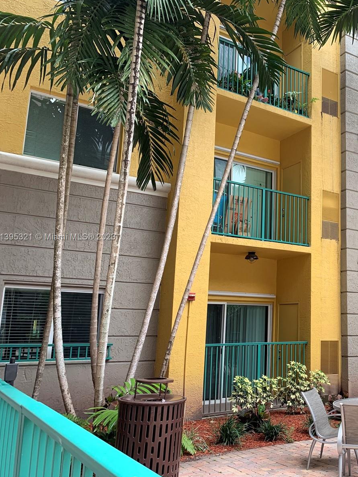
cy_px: 237
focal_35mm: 35
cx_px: 309
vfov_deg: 52.6
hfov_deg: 38.4
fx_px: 483
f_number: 1.8
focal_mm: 4.25
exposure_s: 1/231
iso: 25
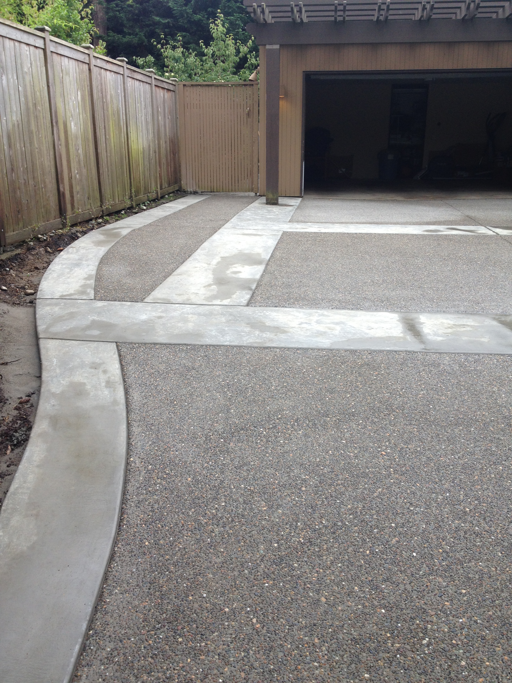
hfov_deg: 40.7
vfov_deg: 52.6
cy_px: 342
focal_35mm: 35
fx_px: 690
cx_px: 256
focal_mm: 4.28
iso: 64
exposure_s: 1/220
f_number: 2.4
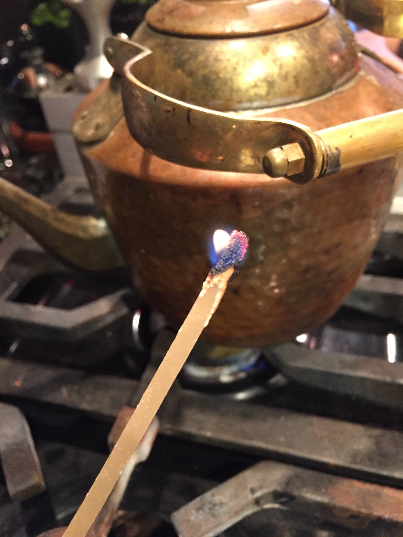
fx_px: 450
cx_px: 202
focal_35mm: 29
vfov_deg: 61.7
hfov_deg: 48.2
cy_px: 268
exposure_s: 1/20
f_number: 2.2
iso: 250
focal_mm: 4.15
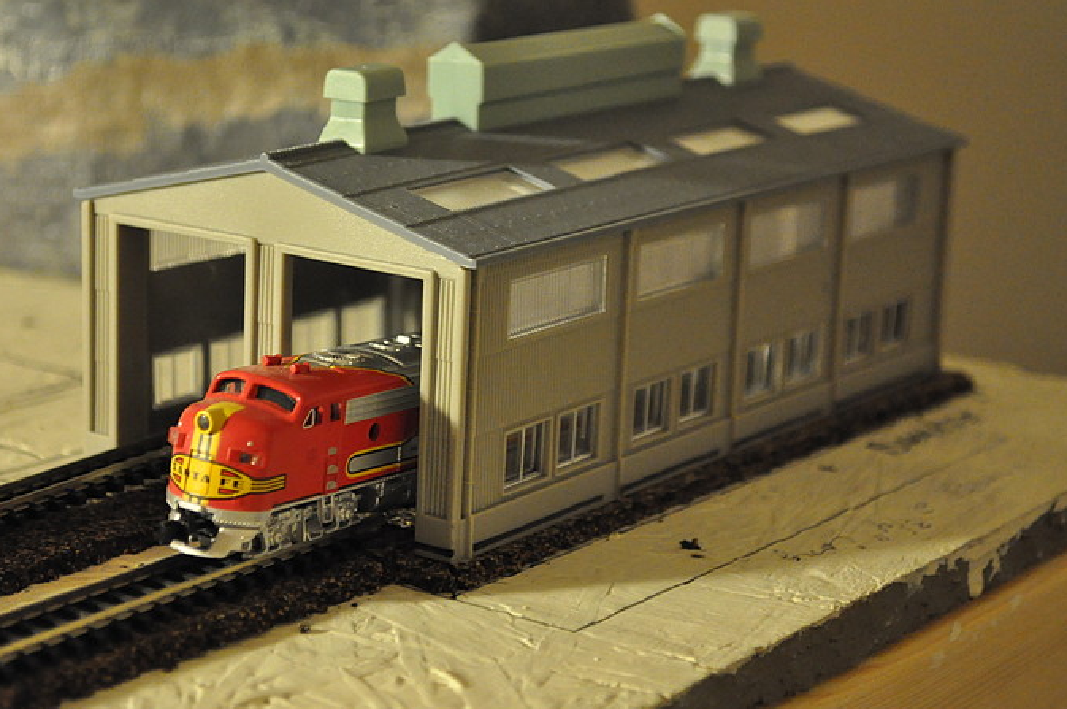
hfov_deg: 22.9
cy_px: 316
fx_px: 2635
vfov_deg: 15.3
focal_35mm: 89
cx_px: 440
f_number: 5.6
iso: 3200
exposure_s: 1/40
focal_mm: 50
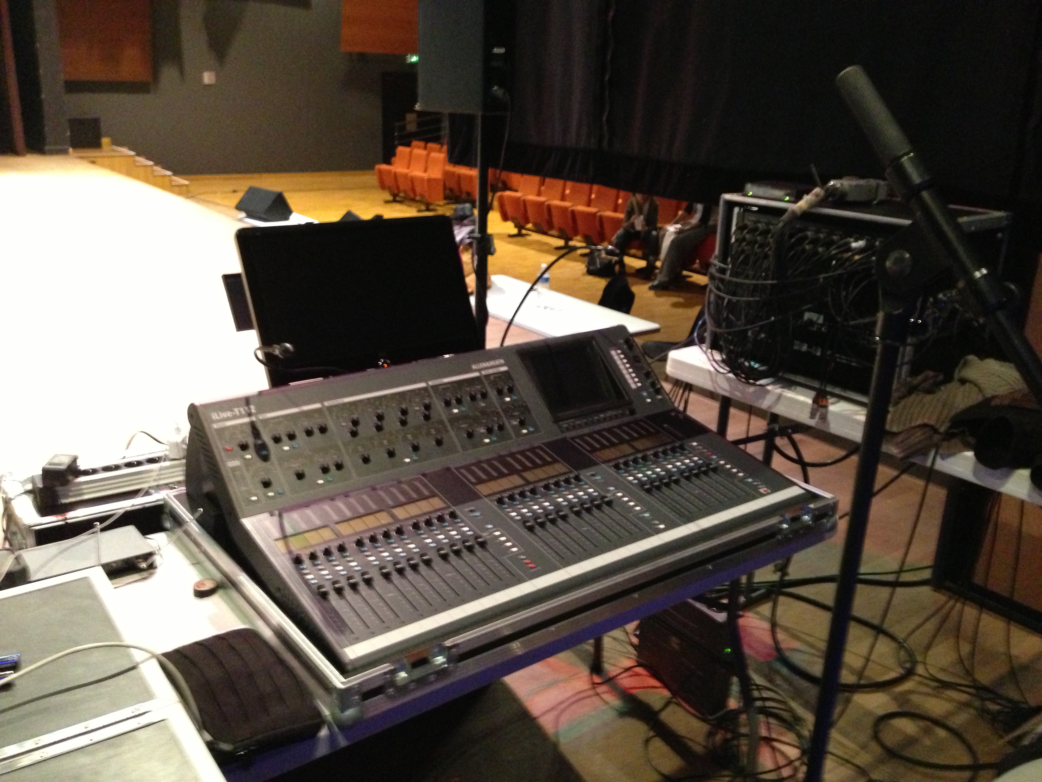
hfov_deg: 55.4
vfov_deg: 42.9
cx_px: 521
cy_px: 391
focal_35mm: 33
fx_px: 993
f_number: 2.4
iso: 640
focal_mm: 4.13
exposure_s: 1/15
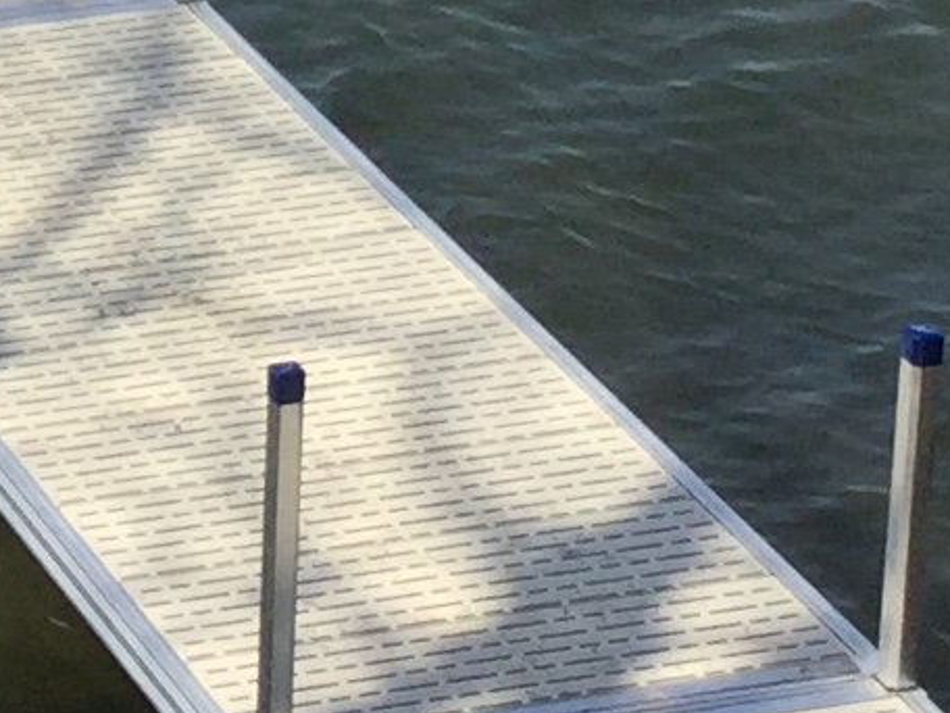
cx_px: -306
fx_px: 6093
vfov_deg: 6.5
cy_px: -567
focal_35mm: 222
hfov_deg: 8.8
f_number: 2.4
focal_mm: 3.3
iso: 25
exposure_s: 1/1631
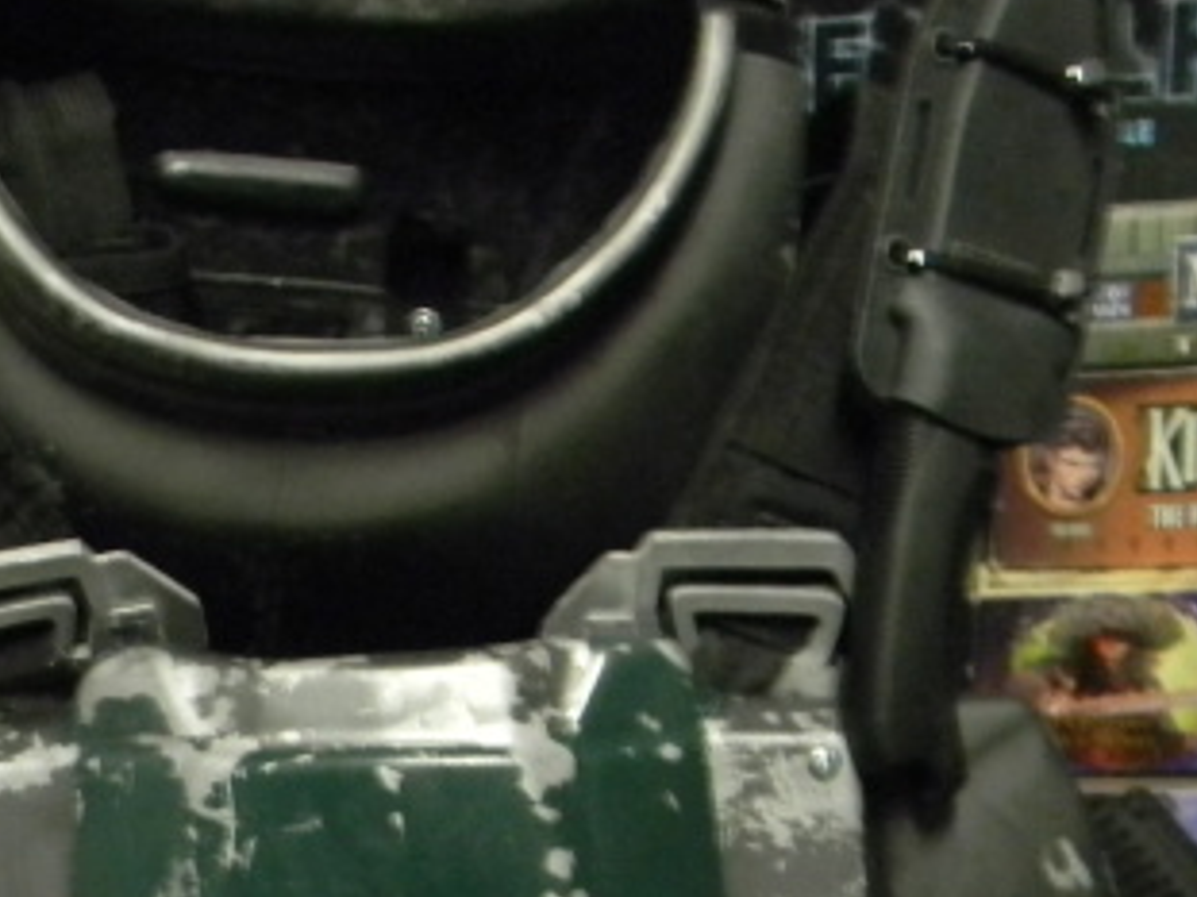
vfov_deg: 20.0
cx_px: 293
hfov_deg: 26.7
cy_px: 835
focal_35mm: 72
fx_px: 2489
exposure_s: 1/9
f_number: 3.5
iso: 400
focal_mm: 5
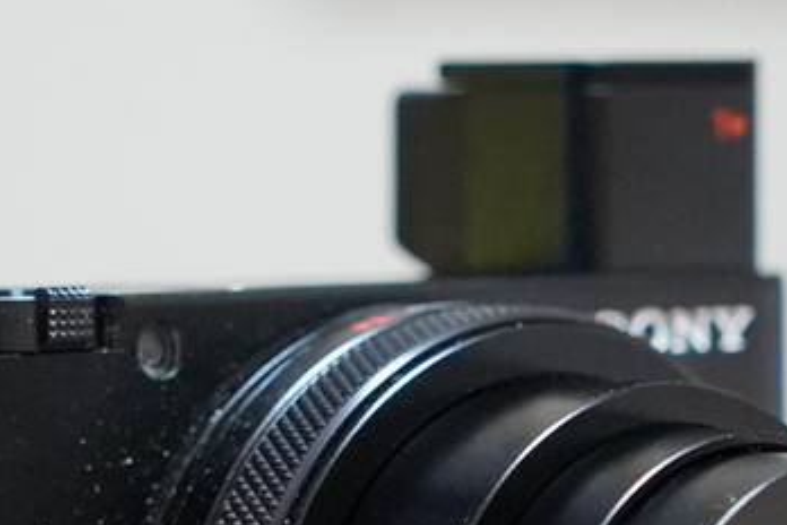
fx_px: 6186
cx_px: 251
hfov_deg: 7.3
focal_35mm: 283
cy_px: 536
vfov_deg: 4.8
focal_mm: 55
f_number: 4
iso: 4000
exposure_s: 1/100
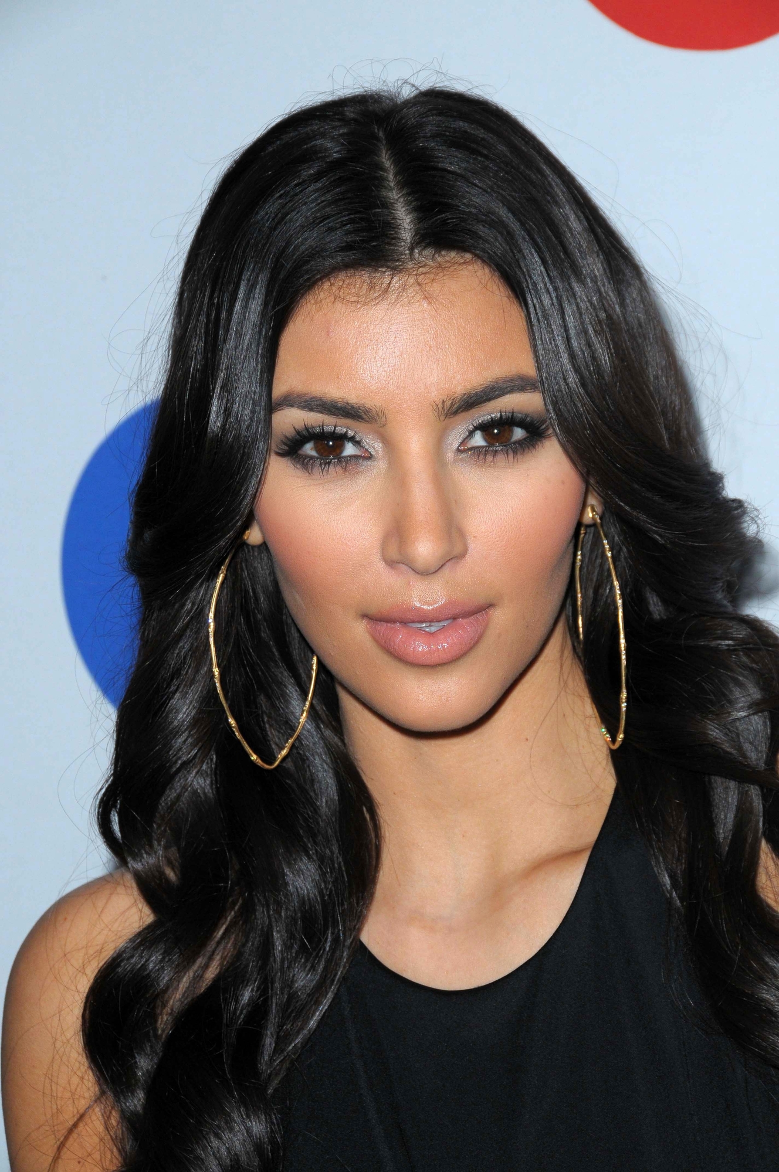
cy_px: 586
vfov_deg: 13.1
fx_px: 5124
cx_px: 390
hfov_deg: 8.7
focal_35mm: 158
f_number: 10
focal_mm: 105
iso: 320
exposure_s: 1/160
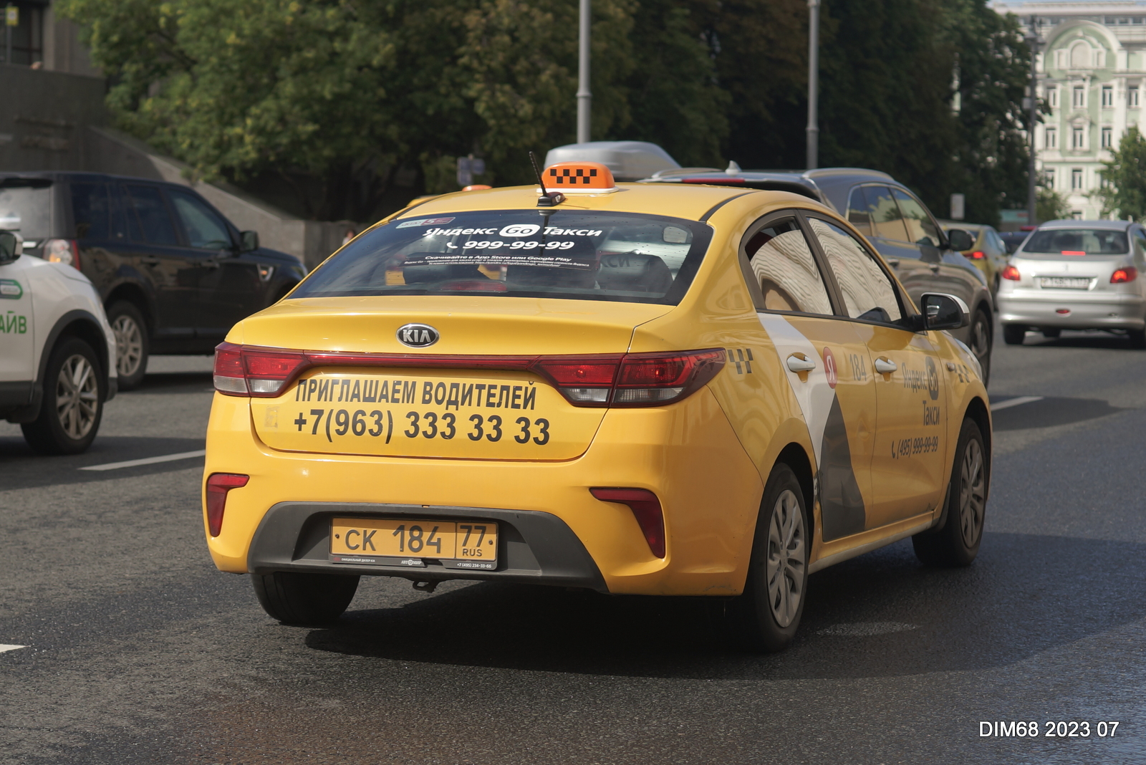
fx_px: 1592
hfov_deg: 39.6
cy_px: 382
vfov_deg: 27.0
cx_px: 573
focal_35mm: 50
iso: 64
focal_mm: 50
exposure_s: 1/1000
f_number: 3.5
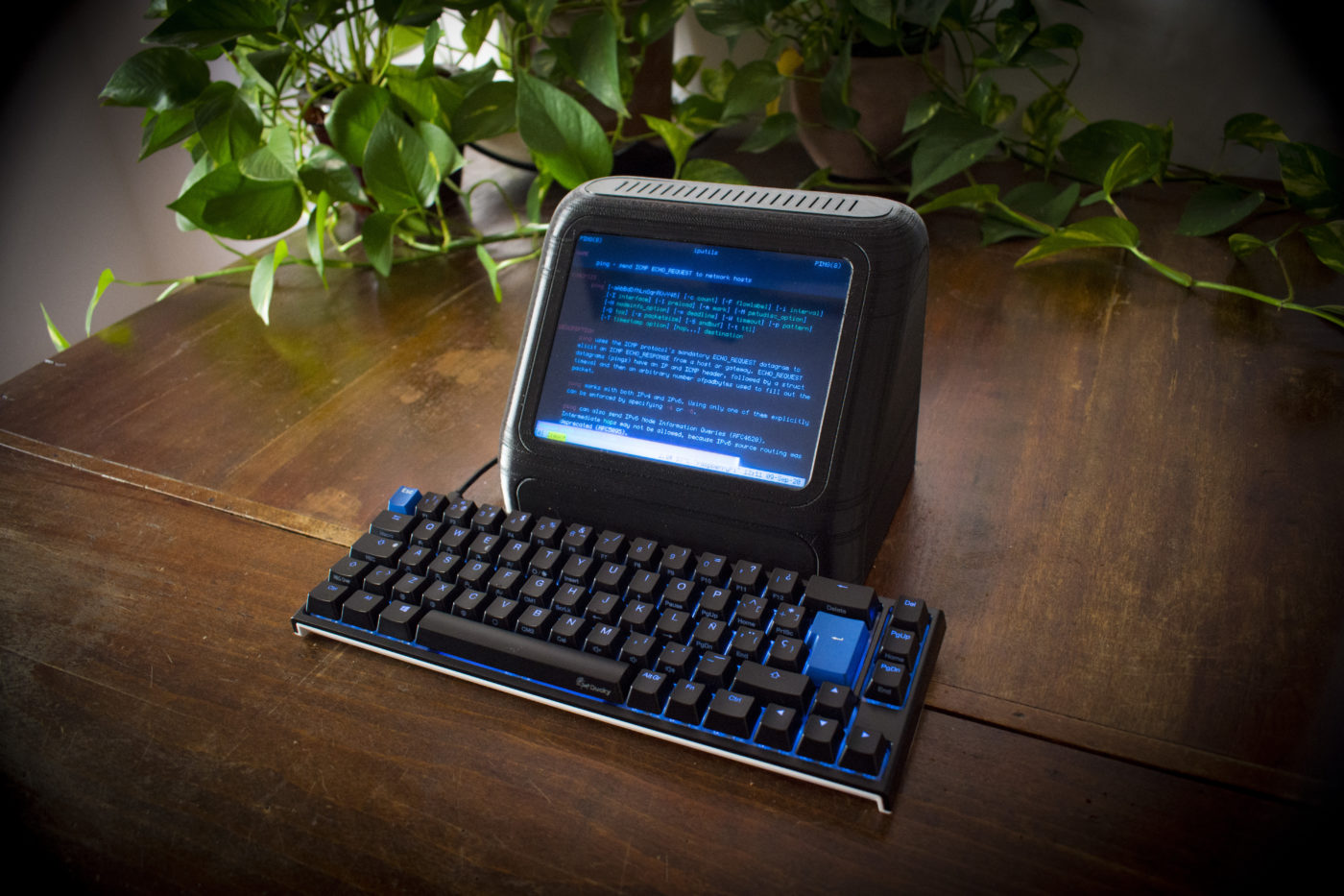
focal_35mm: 27
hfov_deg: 67.4
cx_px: 672
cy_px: 448
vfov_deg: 47.9
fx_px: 1008
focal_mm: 18
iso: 1250
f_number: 3.5
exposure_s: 1/30
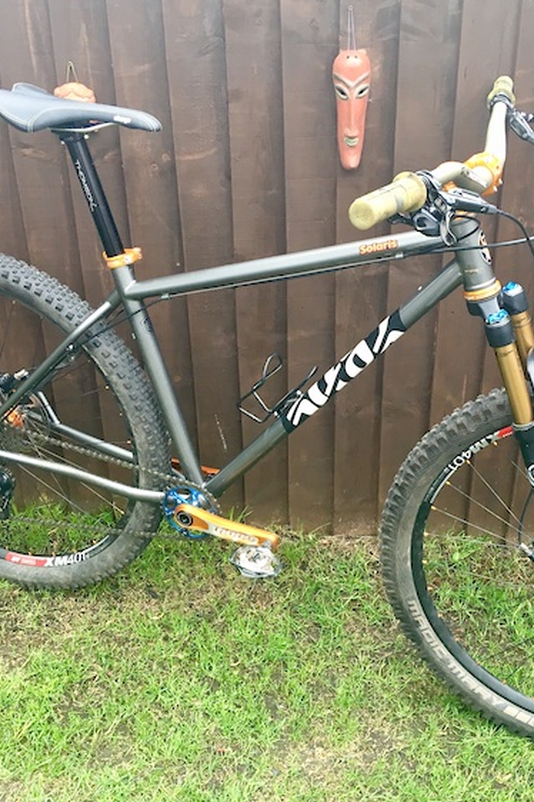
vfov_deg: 45.4
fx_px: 957
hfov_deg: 31.0
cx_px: 348
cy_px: 392
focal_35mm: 43
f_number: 2.2
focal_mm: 4.15
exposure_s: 1/33
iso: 25
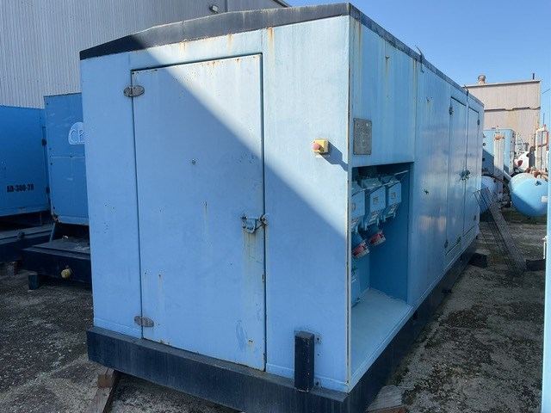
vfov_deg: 48.2
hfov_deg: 61.7
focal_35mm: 29
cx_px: 276
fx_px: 462
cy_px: 206
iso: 16
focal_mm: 3
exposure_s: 1/1121
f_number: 1.8
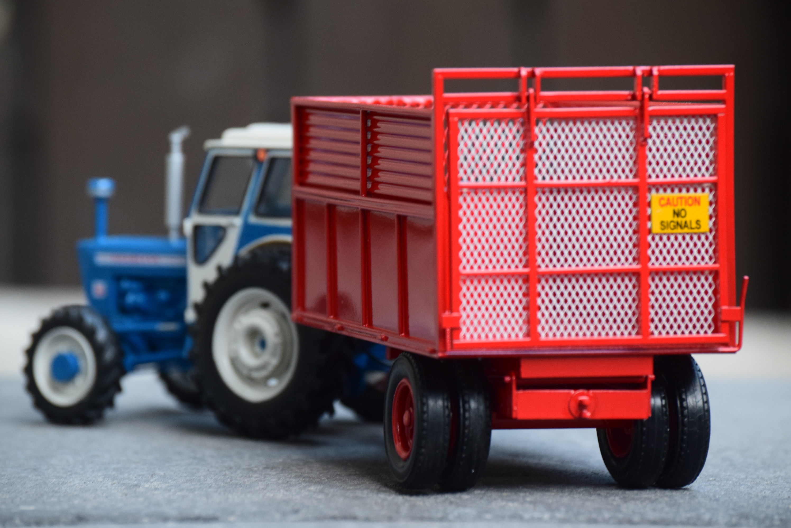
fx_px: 3694
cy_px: 264
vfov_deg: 8.2
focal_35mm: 168
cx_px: 396
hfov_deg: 12.2
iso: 1600
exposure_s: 1/125
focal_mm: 112
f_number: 7.1
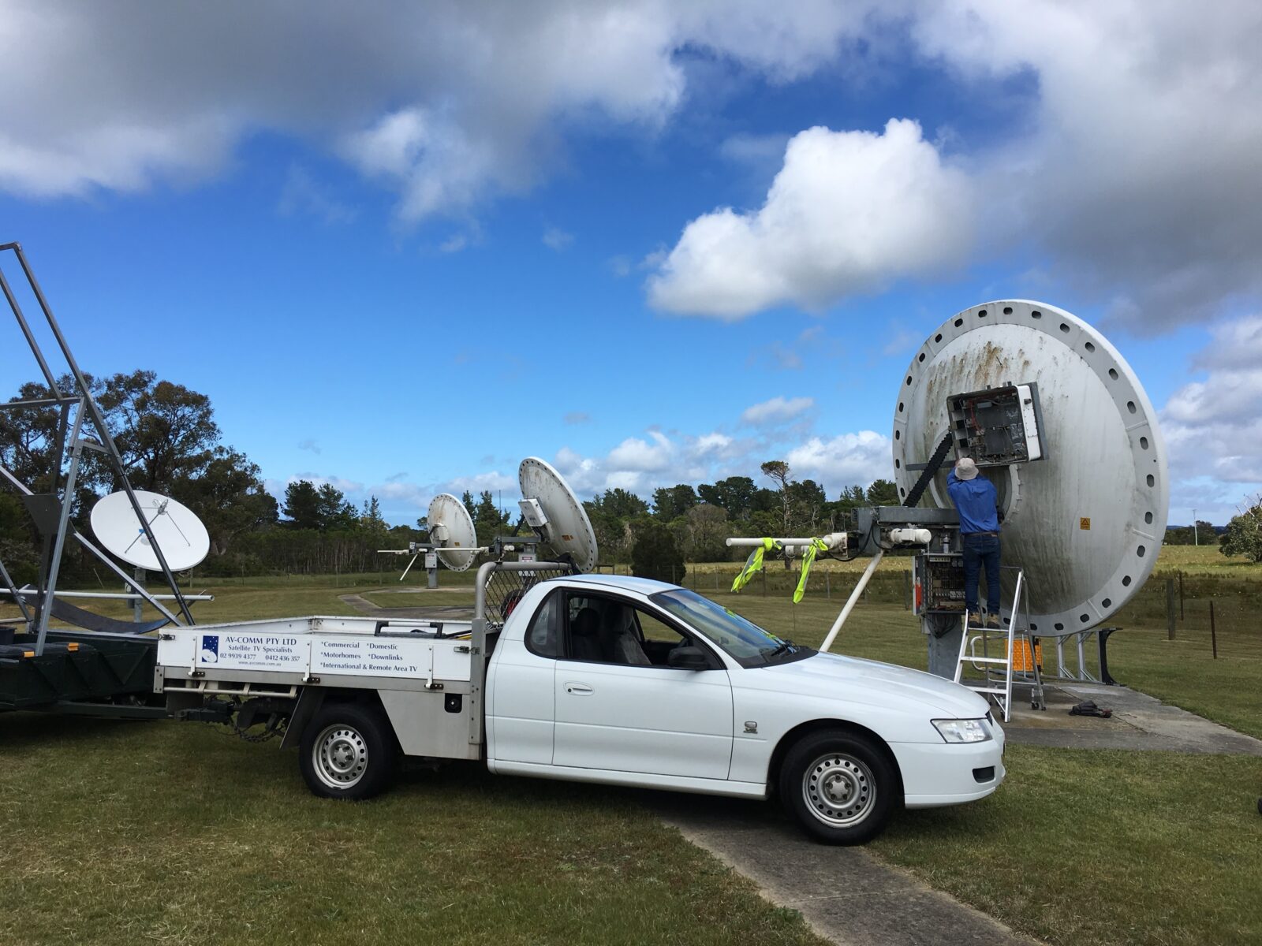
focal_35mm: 29
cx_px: 631
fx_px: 1057
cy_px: 473
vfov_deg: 48.2
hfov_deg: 61.7
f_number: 2.2
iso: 25
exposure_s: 1/1923
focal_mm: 4.15
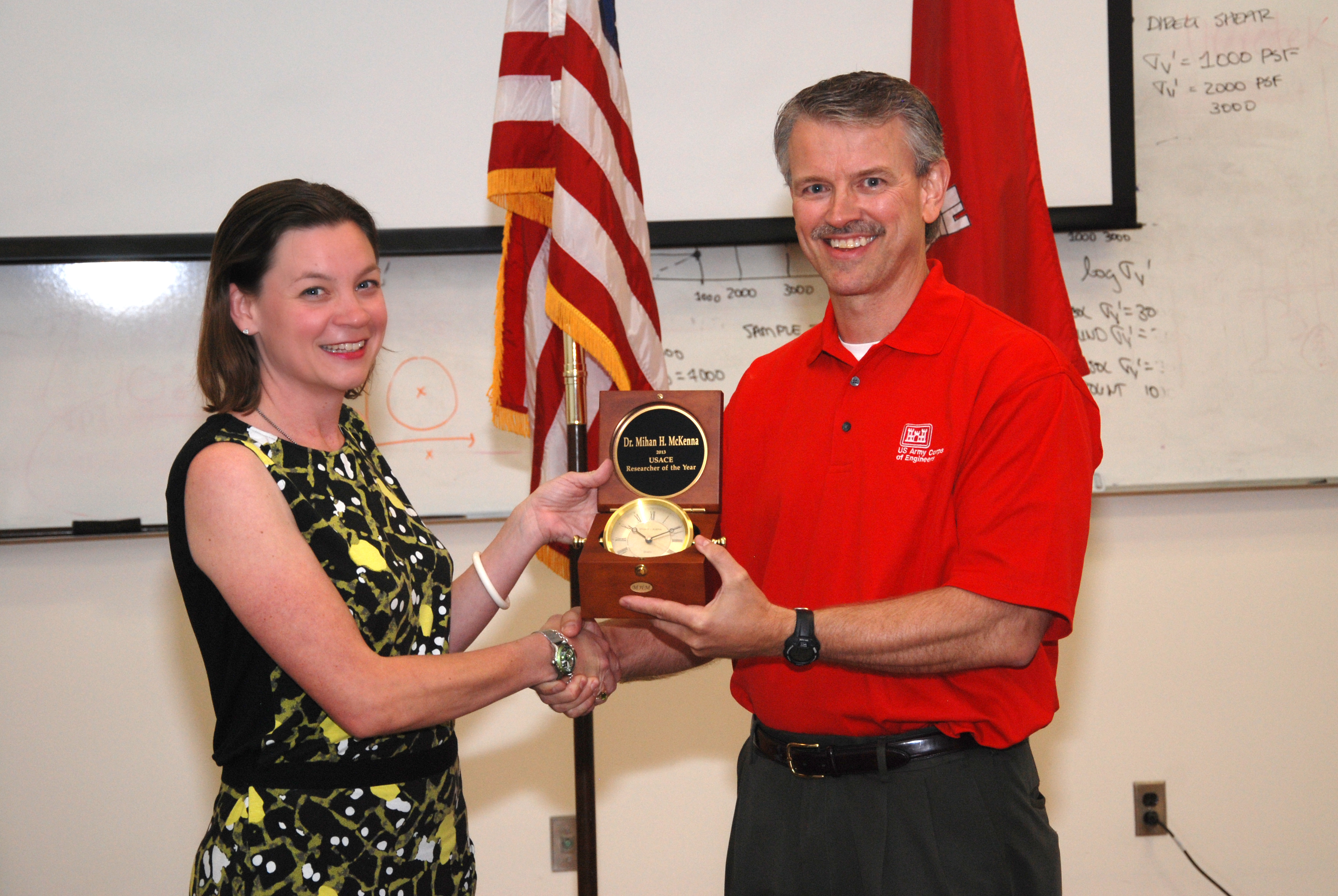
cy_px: 425
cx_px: 721
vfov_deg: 14.6
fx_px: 3498
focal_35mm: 94
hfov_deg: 21.7
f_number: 5.6
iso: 400
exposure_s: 1/60
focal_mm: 58
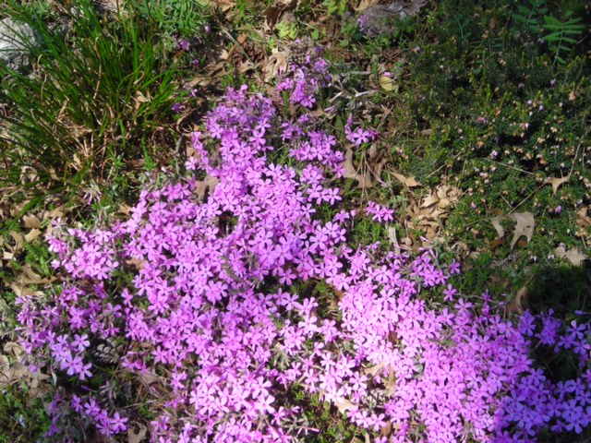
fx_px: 700
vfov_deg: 35.1
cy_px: 222
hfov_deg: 45.8
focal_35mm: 41
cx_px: 296
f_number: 3.3
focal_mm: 6.8
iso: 50
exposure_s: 1/244
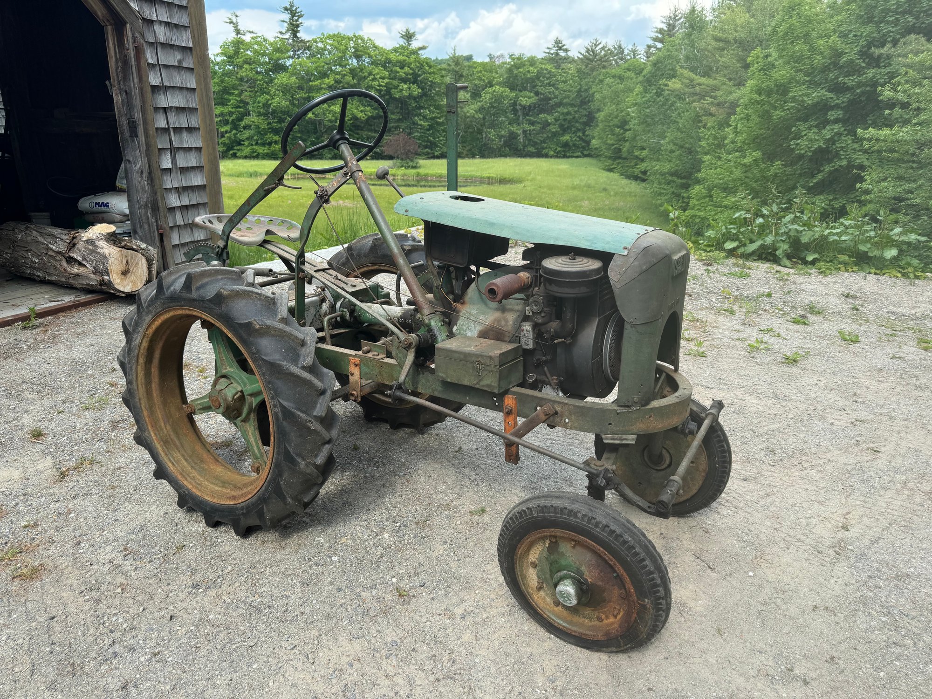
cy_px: 350
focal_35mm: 24
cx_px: 466
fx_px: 646
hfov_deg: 71.6
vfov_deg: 56.8
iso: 80
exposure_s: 1/1193
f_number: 1.78
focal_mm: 6.76
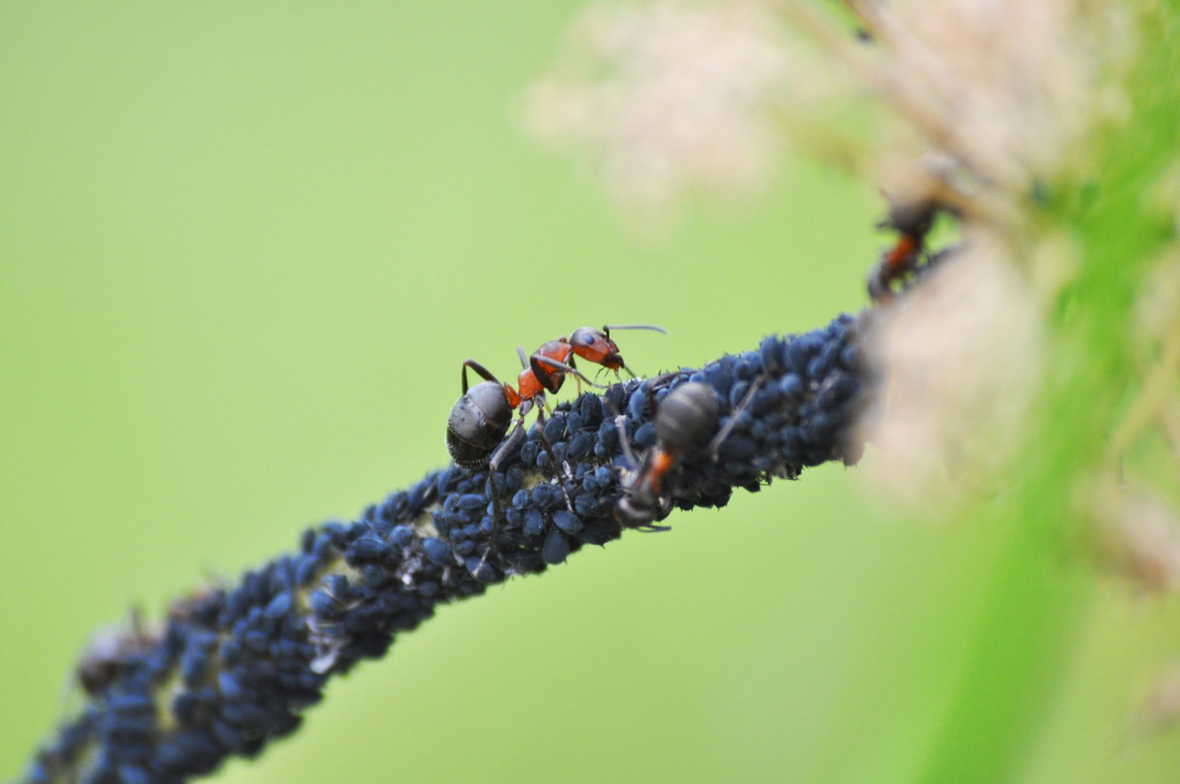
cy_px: 392
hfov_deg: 4.6
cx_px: 590
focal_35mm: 450
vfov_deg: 3.0
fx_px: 14731
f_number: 5.6
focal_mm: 300
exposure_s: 1/200
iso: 800
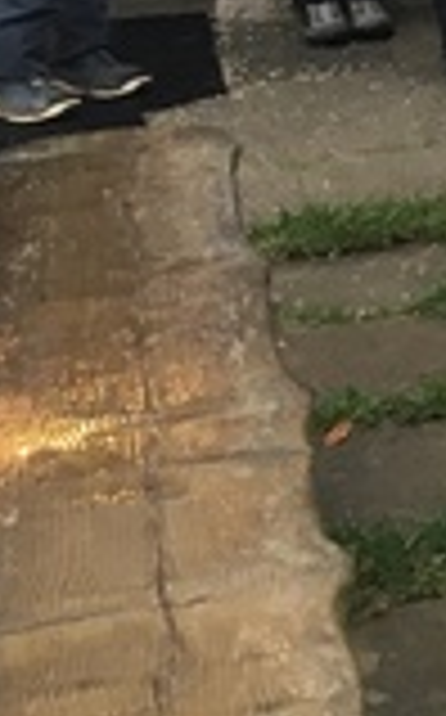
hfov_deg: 7.2
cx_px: 1500
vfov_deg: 12.6
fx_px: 3023
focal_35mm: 155
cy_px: -450
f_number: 2.2
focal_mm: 4.15
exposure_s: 1/33
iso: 32
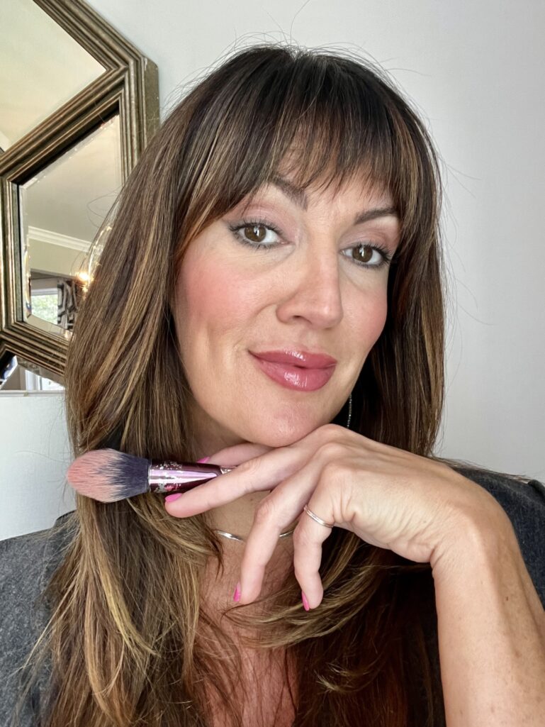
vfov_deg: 60.0
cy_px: 364
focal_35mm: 30
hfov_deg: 46.8
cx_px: 272
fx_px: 630
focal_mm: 2.71
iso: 200
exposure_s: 1/60
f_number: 2.2
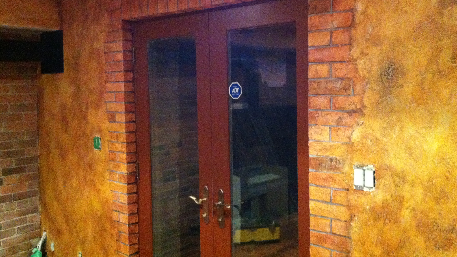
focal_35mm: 39
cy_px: 108
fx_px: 473
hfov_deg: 51.6
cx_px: 232
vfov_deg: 30.4
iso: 1000
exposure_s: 1/15
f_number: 2.8
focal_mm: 3.85
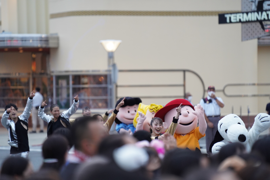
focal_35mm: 200
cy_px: 90
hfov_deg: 10.3
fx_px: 1501
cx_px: 135
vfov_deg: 6.9
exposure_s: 1/640
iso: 2500
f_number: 2.8
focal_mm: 200
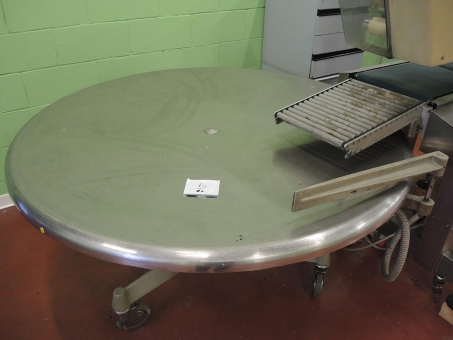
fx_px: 366
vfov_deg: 49.7
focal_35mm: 28
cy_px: 170
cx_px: 226
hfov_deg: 63.4
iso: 400
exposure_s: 1/25
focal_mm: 6
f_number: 2
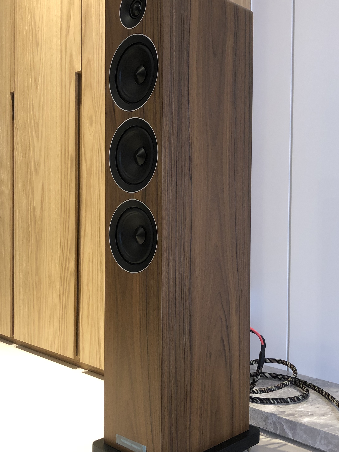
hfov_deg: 36.8
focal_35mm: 39
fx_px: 509
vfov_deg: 47.9
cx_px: 163
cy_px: 232
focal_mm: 3.99
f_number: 1.8
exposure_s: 1/15
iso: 64
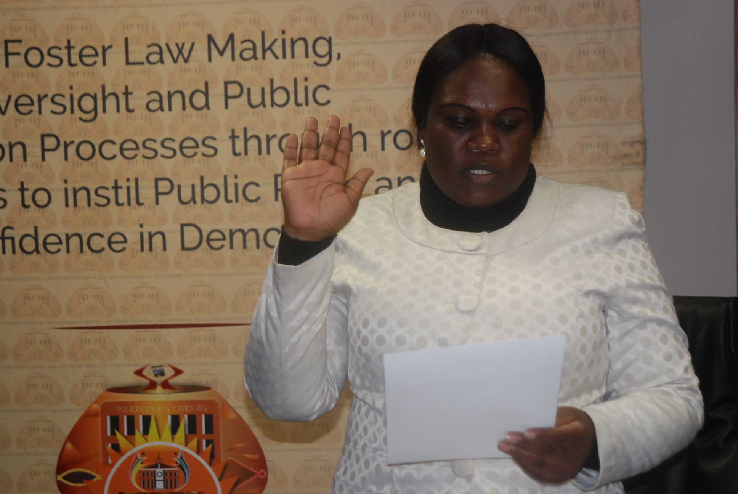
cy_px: 247
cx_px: 369
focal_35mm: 78
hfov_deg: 26.0
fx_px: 1601
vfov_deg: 17.5
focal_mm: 52
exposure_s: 1/60
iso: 500
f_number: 4.8
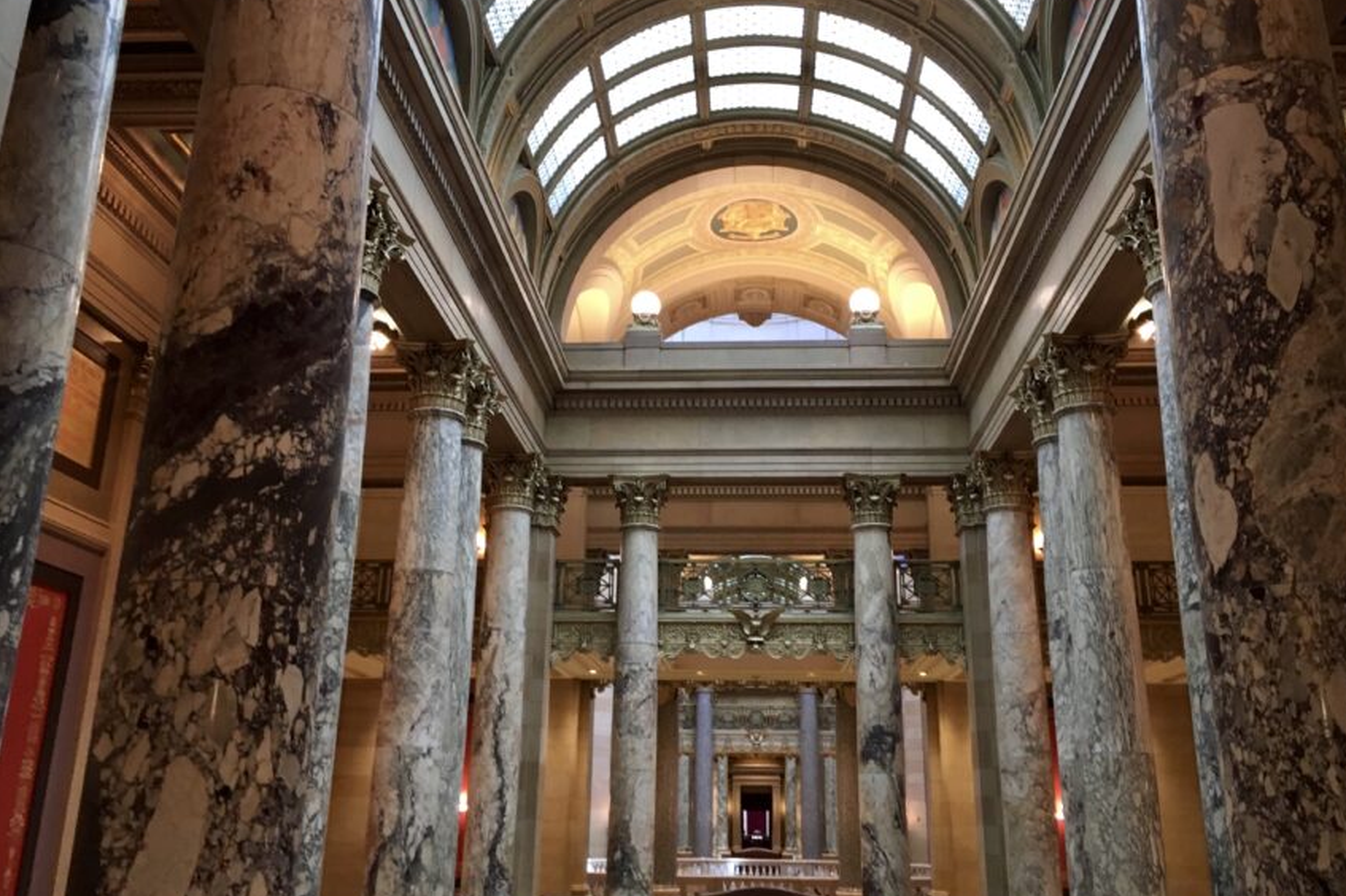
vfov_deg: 42.3
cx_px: 688
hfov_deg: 60.3
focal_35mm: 31
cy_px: 444
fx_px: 1159
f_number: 2.2
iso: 100
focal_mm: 4.15
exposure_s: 1/30
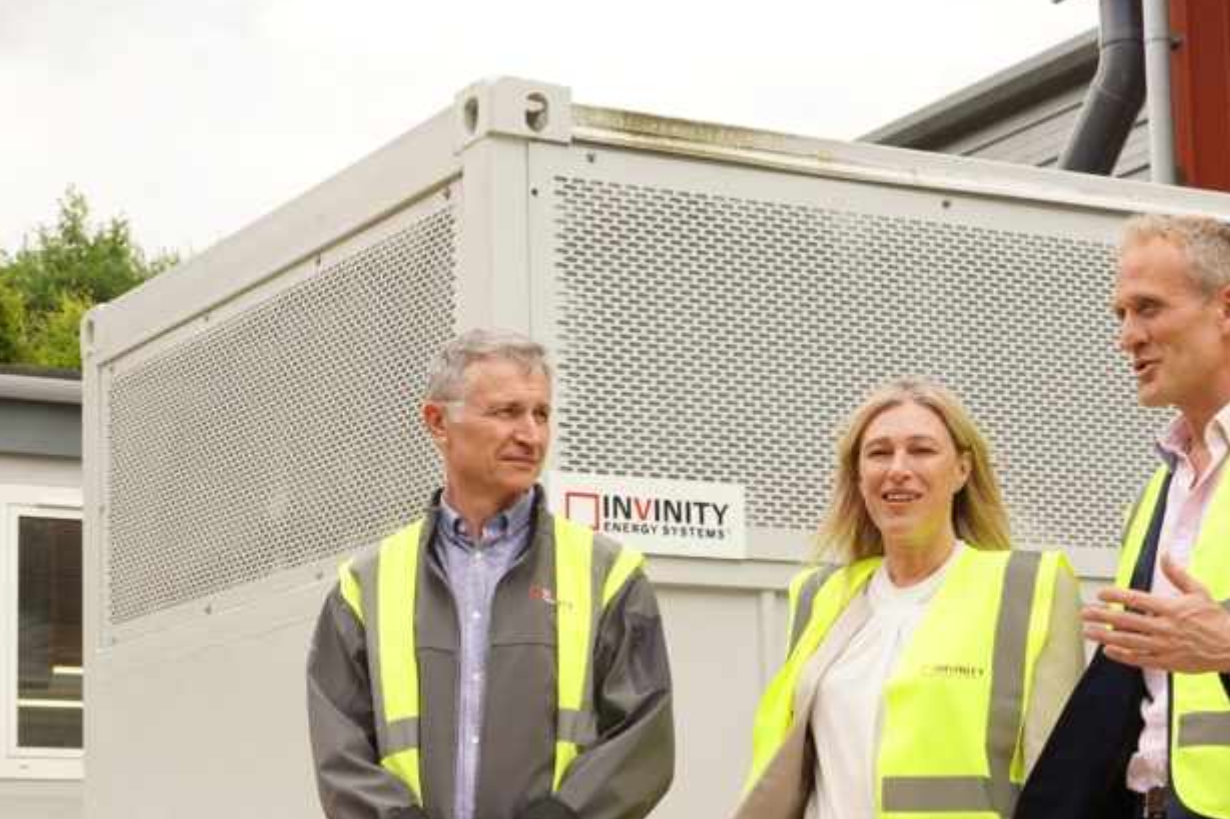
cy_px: 580
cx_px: 741
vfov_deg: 16.2
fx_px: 2862
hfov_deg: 24.2
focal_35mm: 84
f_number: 8
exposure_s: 1/250
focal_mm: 35
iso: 400
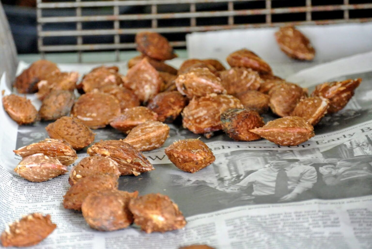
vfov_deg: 8.0
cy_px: 124
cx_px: 186
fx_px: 1779
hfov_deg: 11.9
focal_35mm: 172
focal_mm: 64
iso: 1400
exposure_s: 1/15
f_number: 4.5
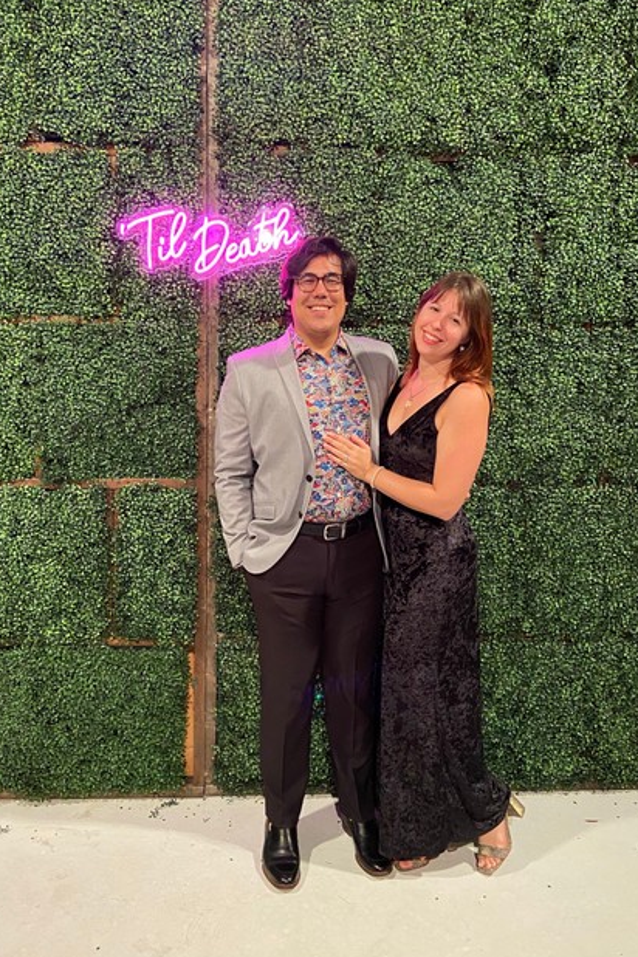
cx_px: 300
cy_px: 472
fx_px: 744
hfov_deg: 46.4
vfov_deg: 65.5
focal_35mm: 28
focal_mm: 4.25
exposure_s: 1/40
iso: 500
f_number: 1.8
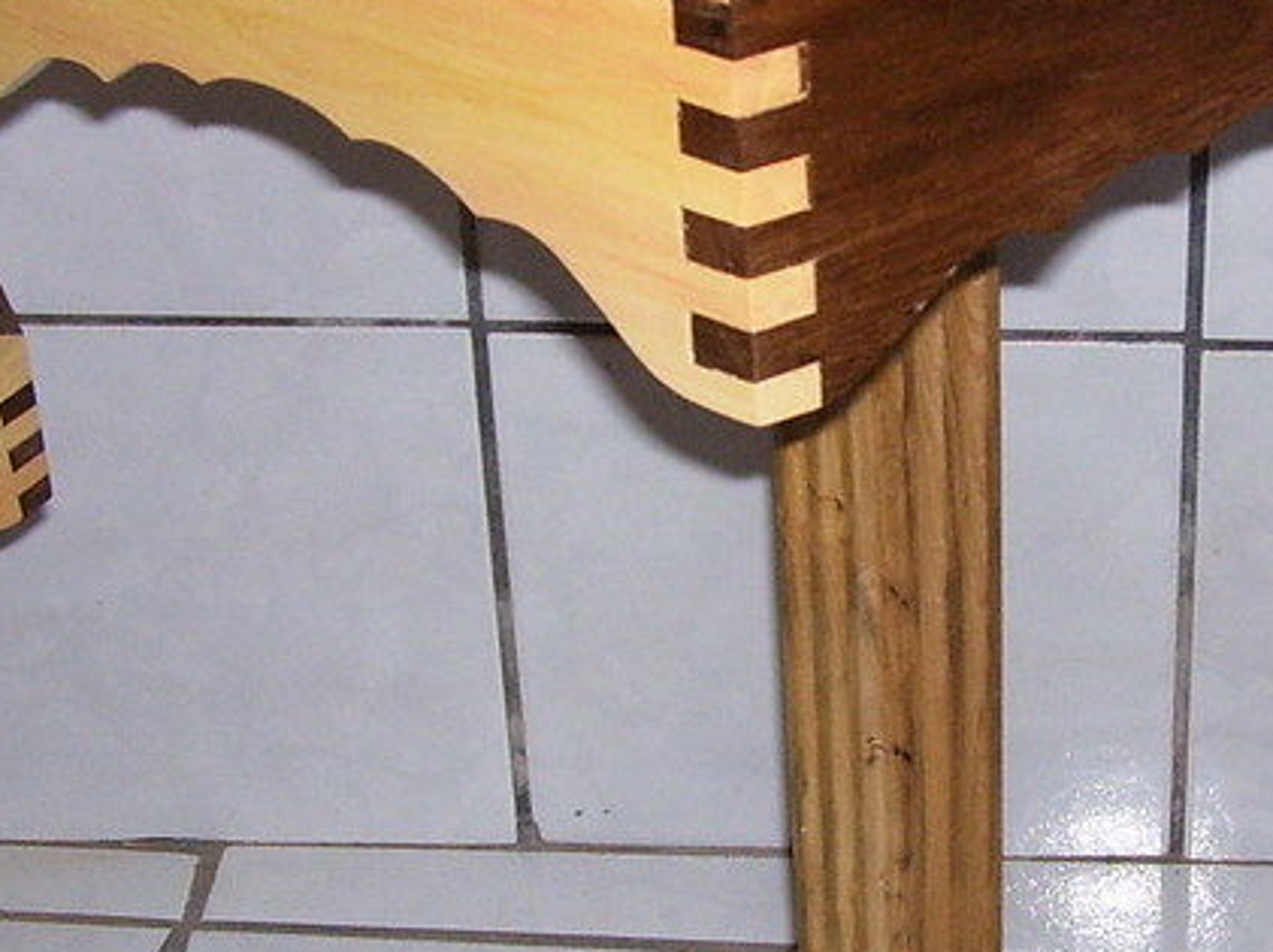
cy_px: 468
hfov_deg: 20.1
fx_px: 3564
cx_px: 916
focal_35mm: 97
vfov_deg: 15.2
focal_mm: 5.6
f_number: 2.7
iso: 125
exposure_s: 1/60
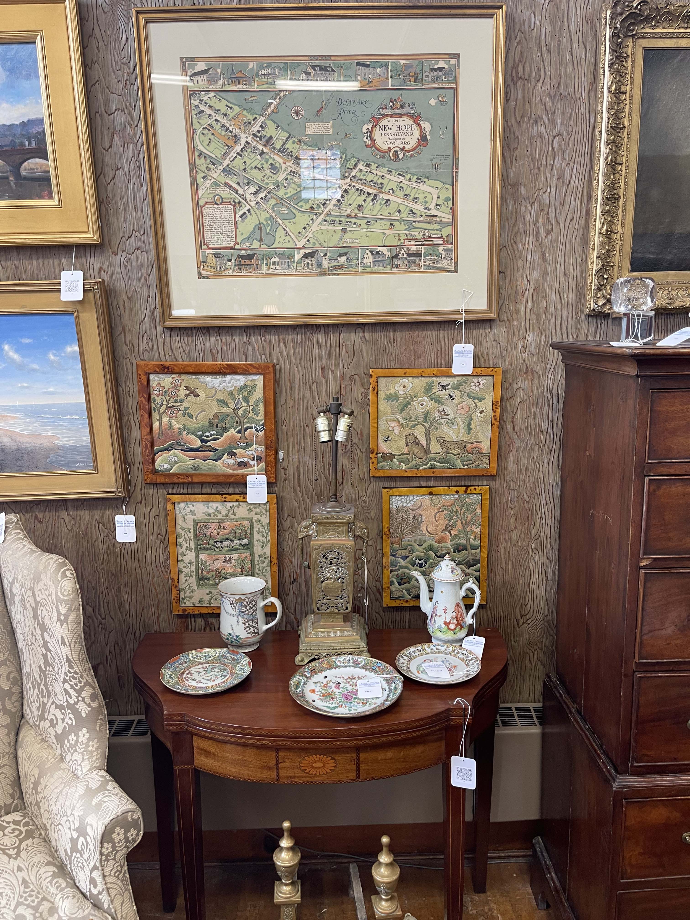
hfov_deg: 53.1
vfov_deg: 67.3
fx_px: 691
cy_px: 460
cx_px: 345
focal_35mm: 26
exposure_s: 1/60
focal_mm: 5.1
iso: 125
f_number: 1.6
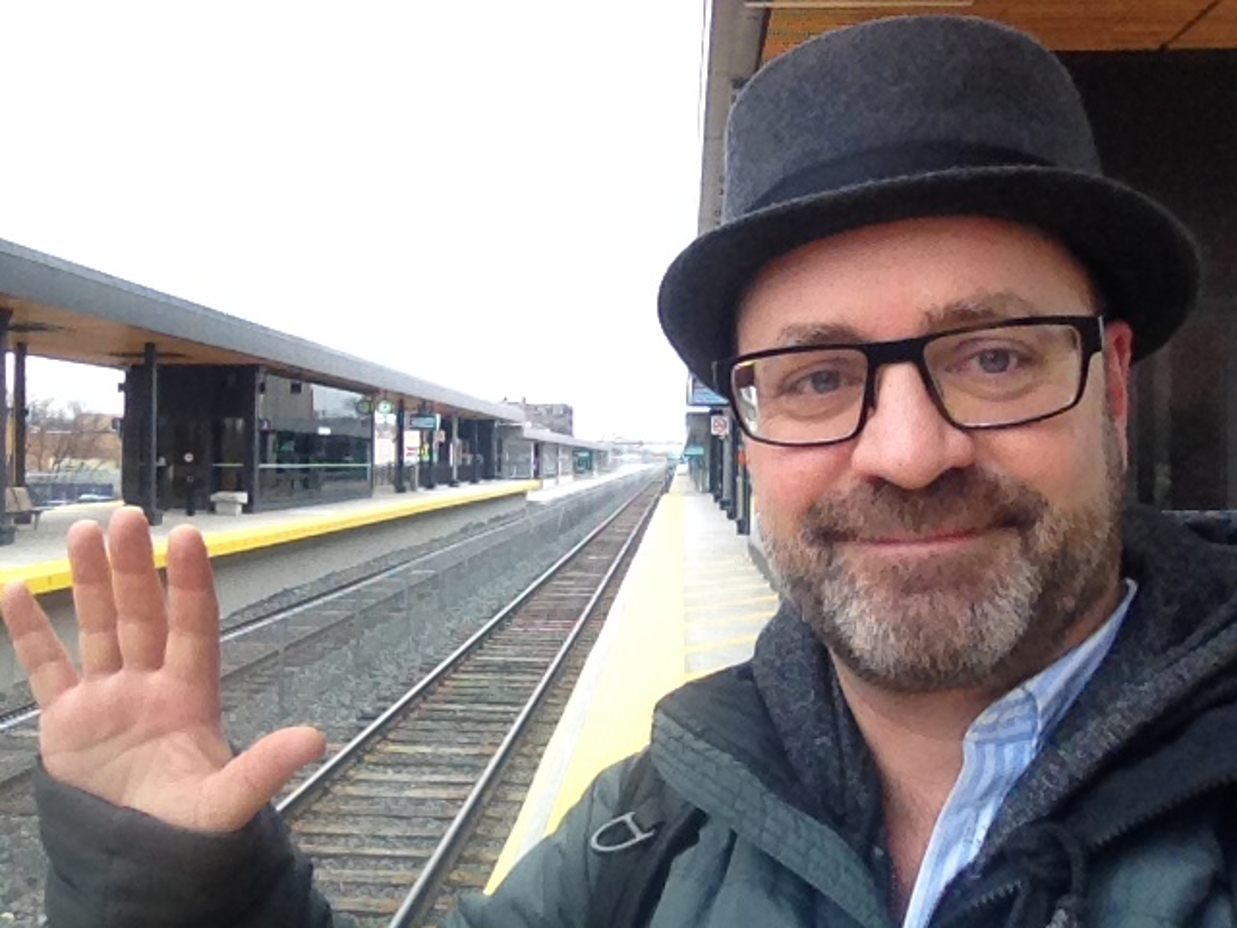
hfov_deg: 52.6
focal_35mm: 35
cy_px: 464
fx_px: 1251
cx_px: 618
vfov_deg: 40.7
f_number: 2.4
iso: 125
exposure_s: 1/295
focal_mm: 1.85
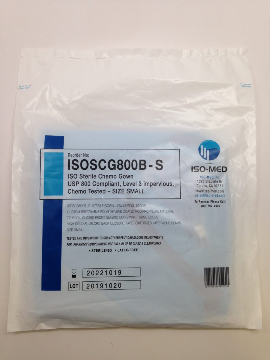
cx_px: 135
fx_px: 343
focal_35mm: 33
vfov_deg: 55.4
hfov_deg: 42.9
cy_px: 180
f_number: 2.4
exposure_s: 1/60
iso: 50
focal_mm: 4.12
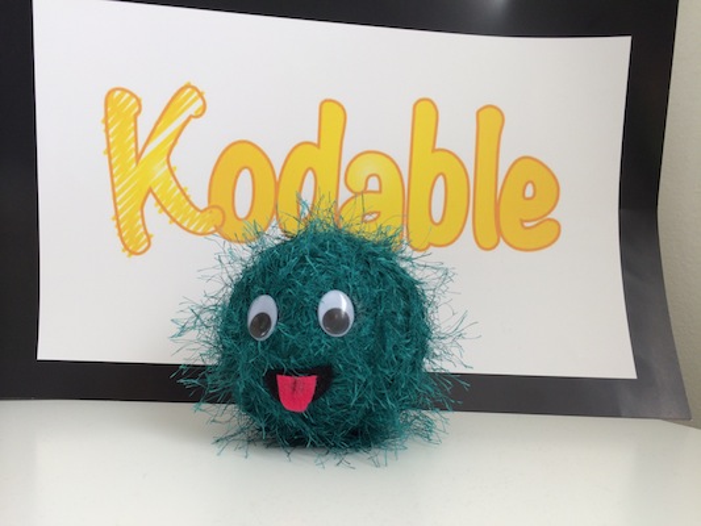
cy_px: 263
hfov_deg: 60.0
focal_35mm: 30
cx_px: 350
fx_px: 608
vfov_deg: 46.8
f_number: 2.2
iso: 40
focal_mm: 4.12
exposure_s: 1/60
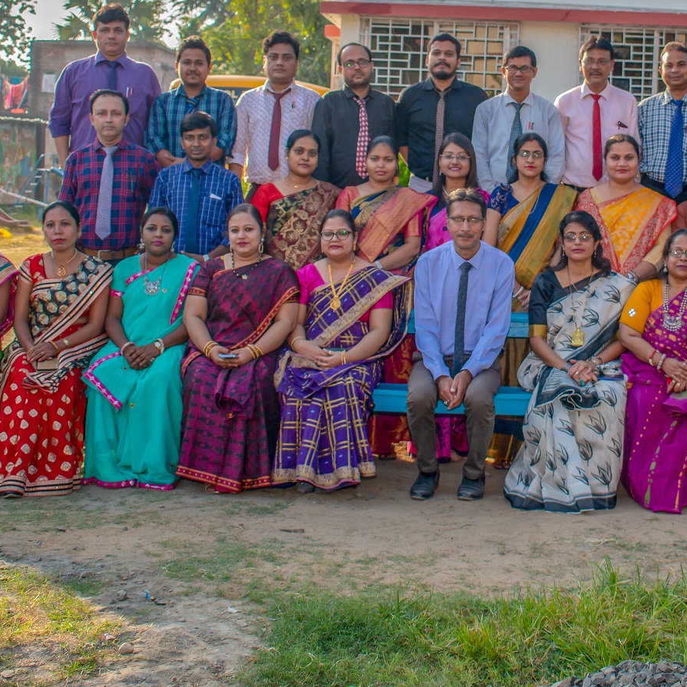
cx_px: 529
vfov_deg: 24.9
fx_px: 1547
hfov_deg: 24.7
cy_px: 207
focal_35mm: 69
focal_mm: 25
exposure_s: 1/200
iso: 100
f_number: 4
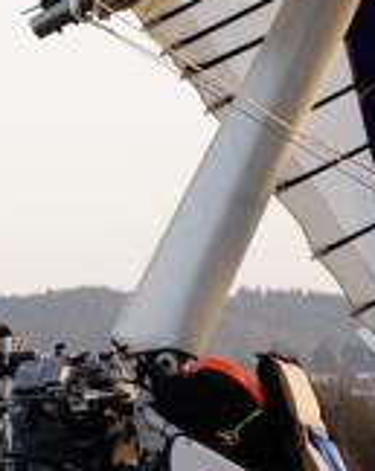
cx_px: -314
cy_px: -180
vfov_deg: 5.2
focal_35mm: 368
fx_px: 5120
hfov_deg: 4.2
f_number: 3.2
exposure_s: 1/800
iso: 500
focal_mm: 20.19
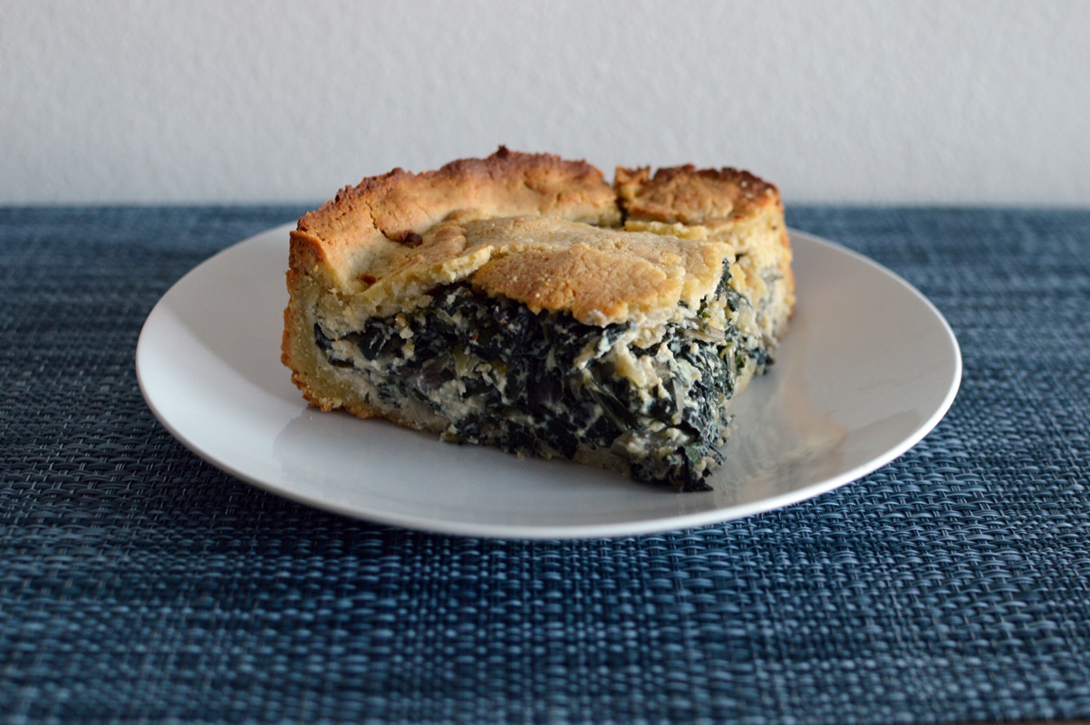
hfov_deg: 37.9
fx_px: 1588
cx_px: 545
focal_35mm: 52
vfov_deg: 25.7
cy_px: 362
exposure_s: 1/40
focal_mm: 35
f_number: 3.5
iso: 400
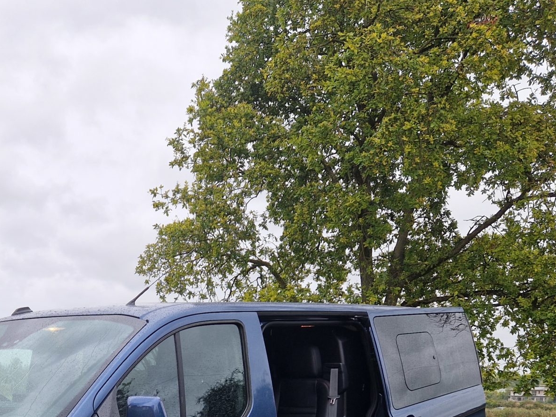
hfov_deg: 37.0
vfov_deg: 27.0
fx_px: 803
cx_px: 119
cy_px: 446
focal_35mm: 50
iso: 50
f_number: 1.8
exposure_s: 1/289
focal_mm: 5.4
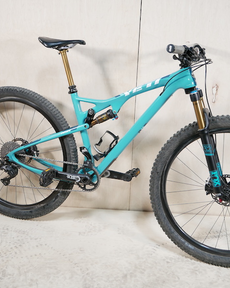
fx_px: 451
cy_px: 142
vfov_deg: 35.4
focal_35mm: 53
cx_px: 126
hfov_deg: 28.6
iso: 400
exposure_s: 1/30
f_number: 4.1
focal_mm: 20
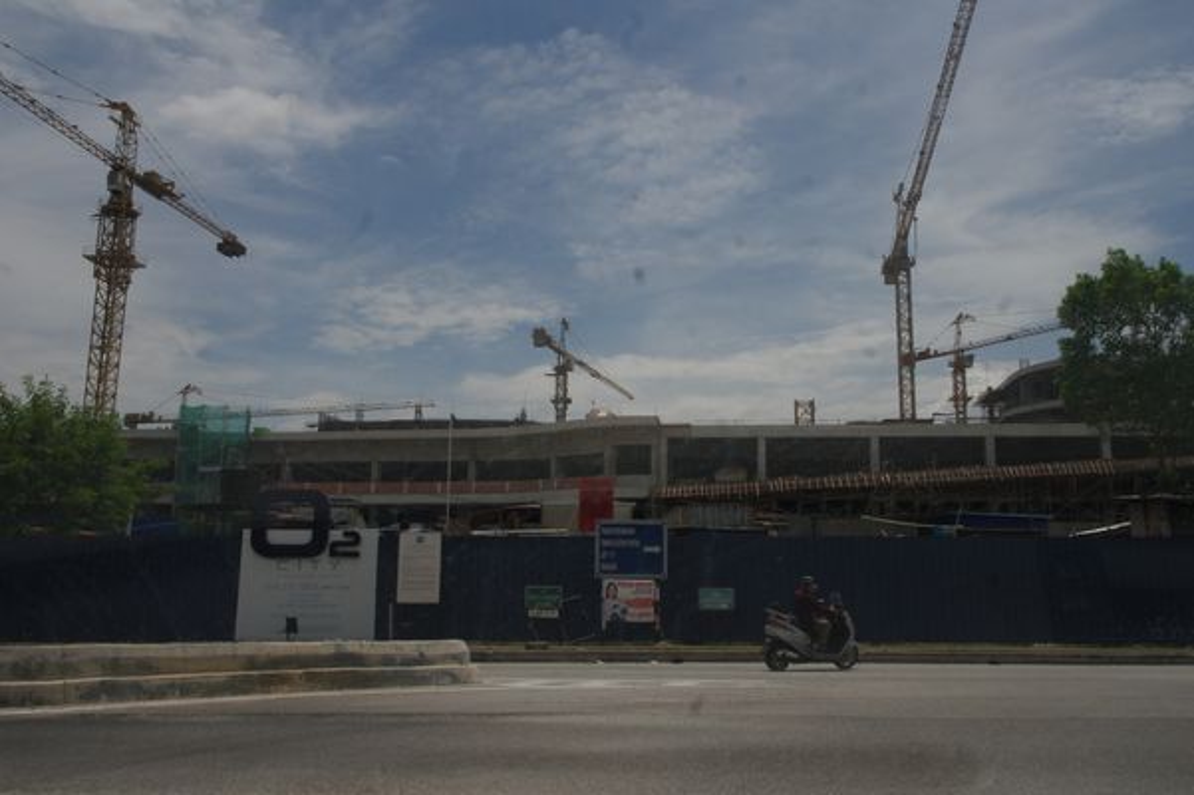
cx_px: 597
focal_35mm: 30
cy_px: 398
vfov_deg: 43.6
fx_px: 994
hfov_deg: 62.0
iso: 100
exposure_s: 1/160
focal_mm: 20
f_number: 10
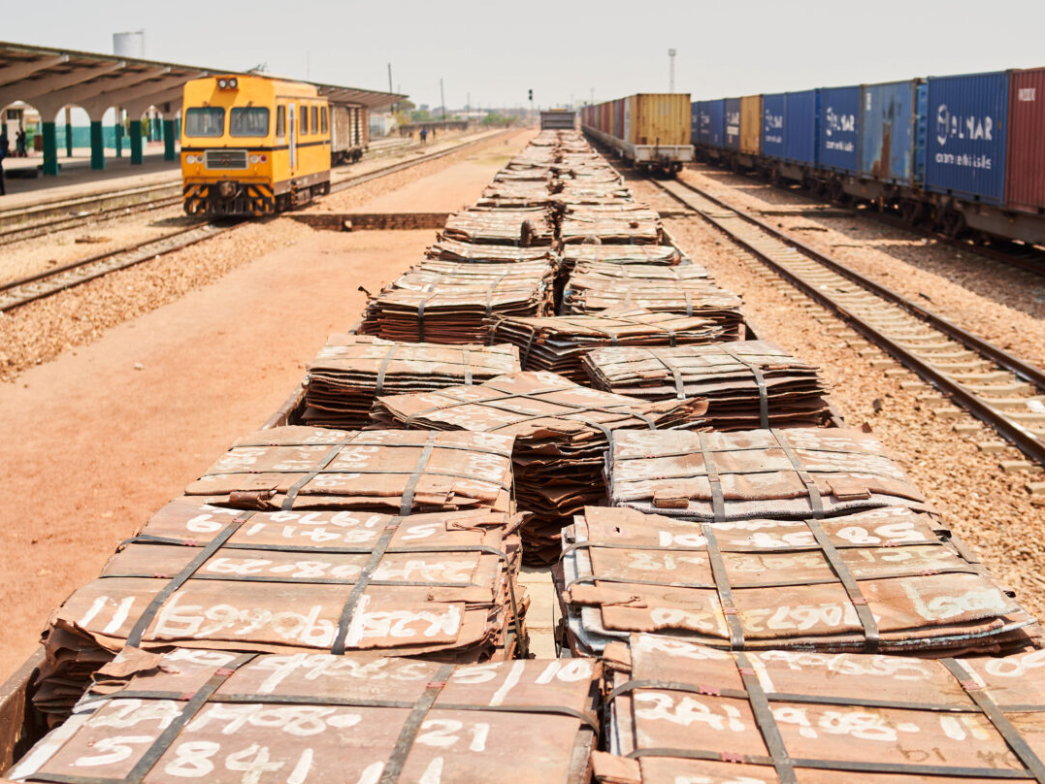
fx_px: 1449
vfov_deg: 30.2
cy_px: 350
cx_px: 550
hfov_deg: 39.6
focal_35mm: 48
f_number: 2.8
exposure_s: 1/640
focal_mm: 35
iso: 100
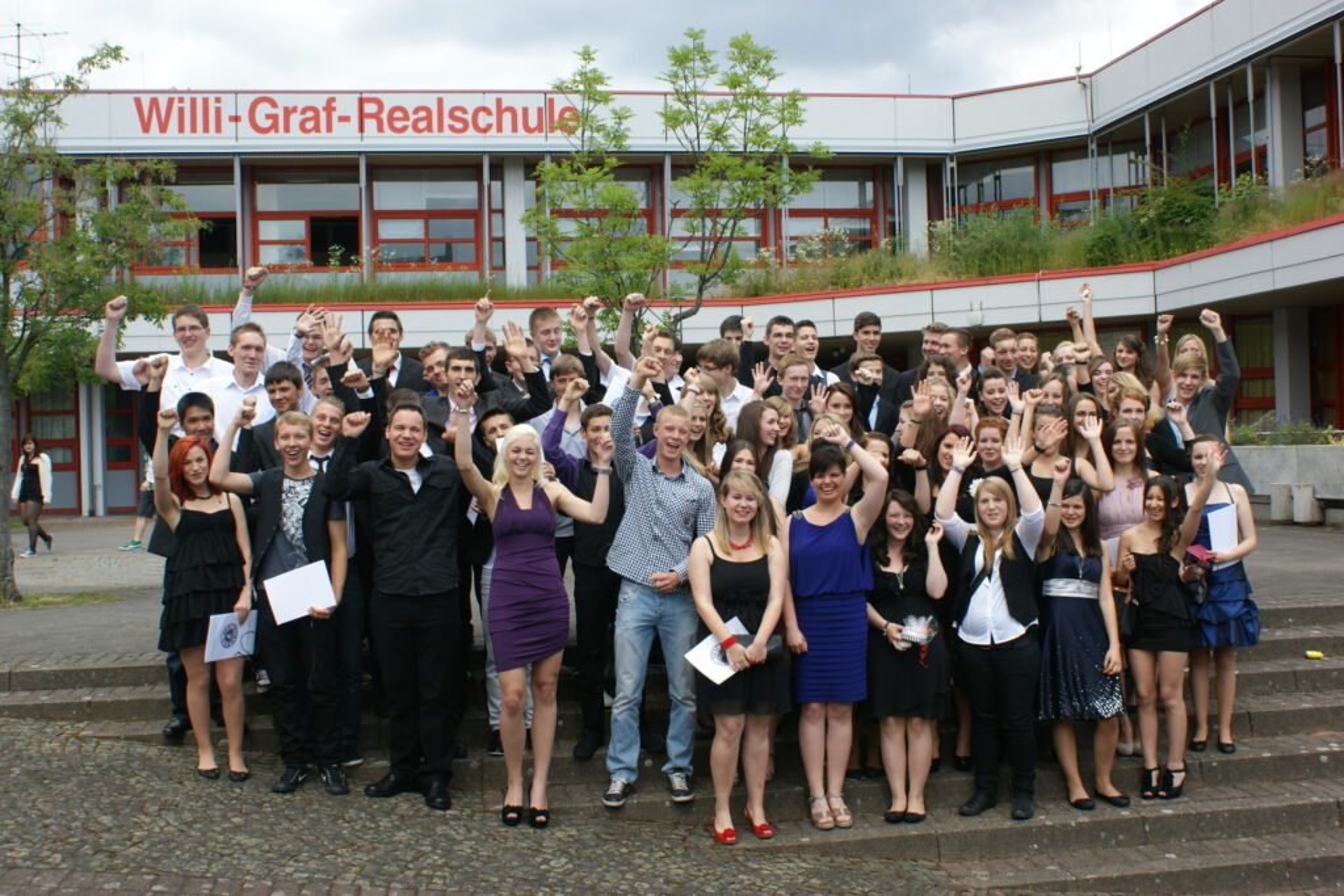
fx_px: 1456
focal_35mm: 39
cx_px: 672
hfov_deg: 49.5
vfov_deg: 34.2
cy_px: 448
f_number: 8
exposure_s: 1/100
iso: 100
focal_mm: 26
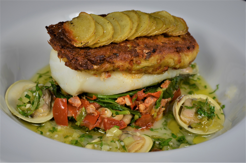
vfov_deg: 25.6
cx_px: 123
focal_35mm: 52
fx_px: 358
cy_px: 82
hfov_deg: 37.9
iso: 100
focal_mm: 35
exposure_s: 1/80
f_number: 5.6
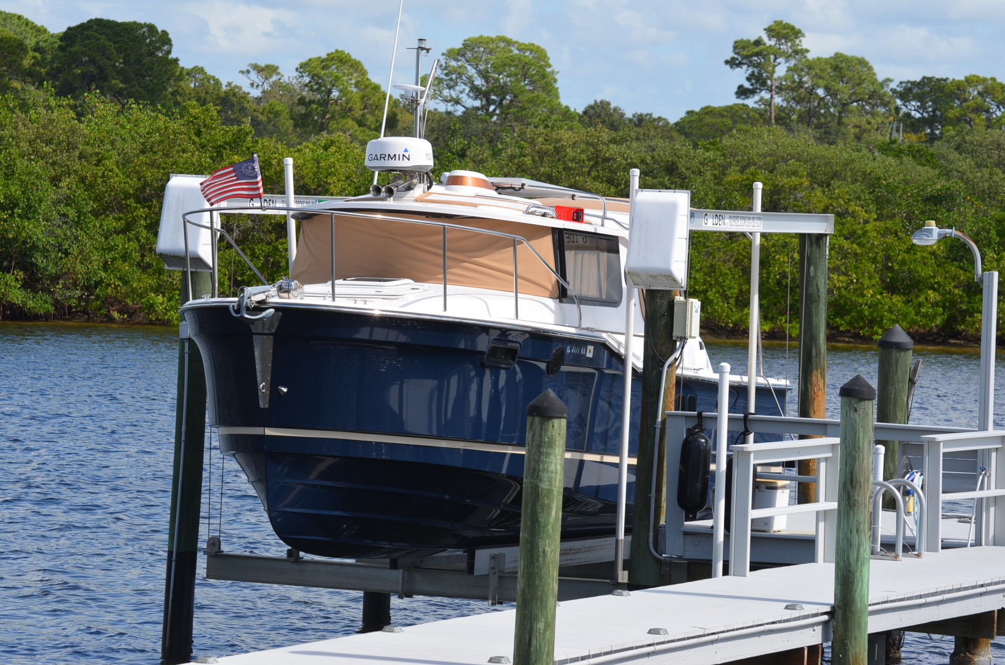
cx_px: 502
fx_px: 4596
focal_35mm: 165
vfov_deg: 8.3
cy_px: 332
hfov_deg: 12.5
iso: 100
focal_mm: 110
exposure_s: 1/250
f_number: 8
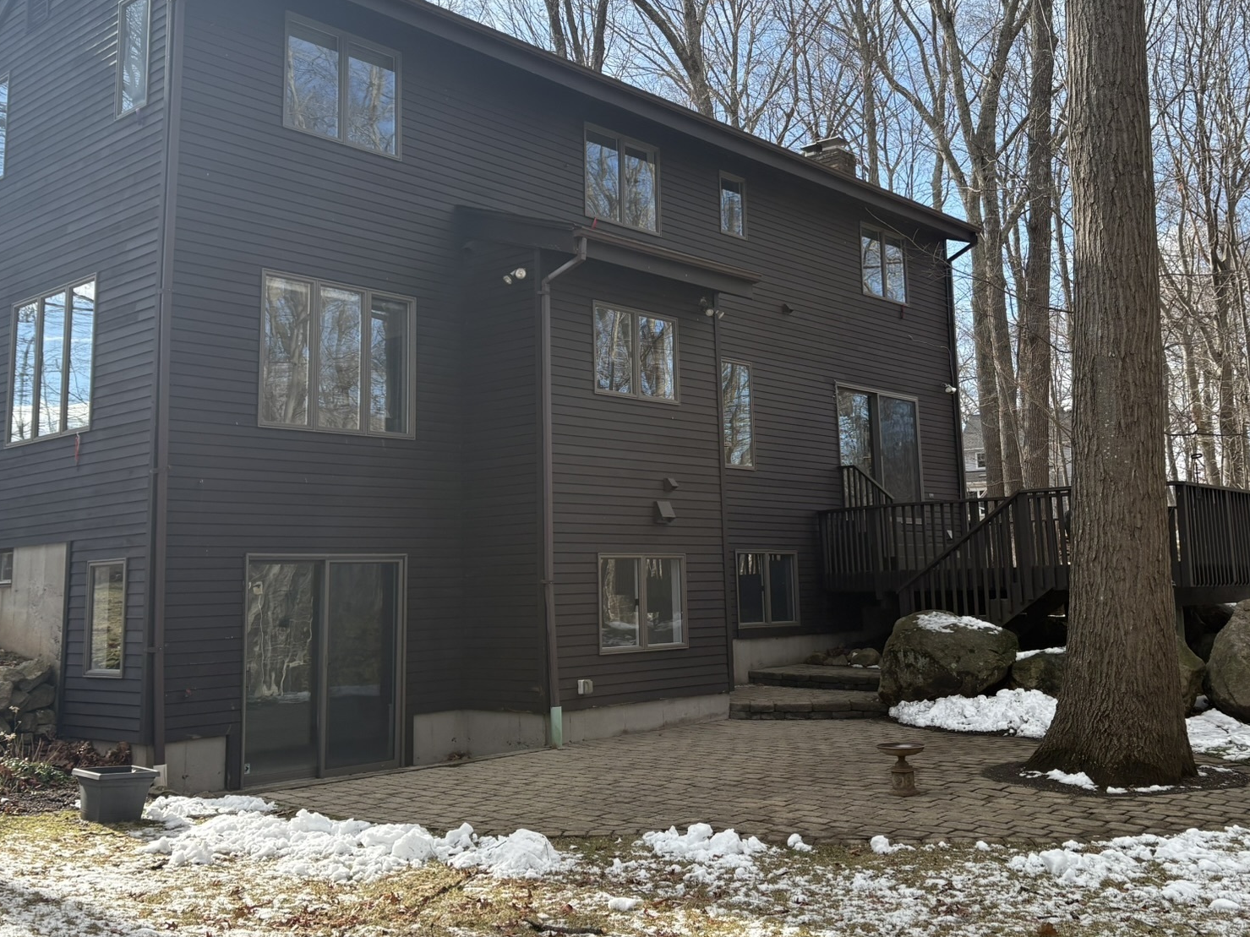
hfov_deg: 51.3
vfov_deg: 39.5
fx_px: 1300
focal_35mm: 36
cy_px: 385
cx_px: 650
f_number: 1.6
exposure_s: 1/1667
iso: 64
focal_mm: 5.96
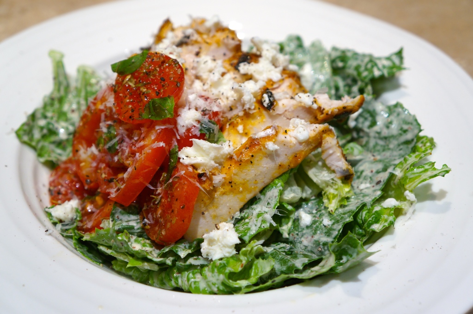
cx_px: 236
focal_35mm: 51
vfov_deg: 26.4
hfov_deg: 38.9
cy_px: 157
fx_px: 669
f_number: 4.5
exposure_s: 1/60
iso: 400
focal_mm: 34
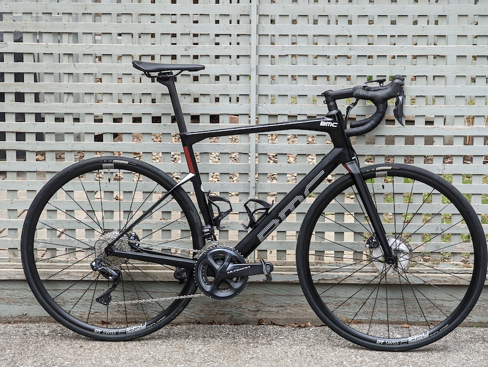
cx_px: 244
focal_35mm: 104
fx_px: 1468
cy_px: 184
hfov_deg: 18.9
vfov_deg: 14.3
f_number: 3.5
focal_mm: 19
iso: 62
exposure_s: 1/116
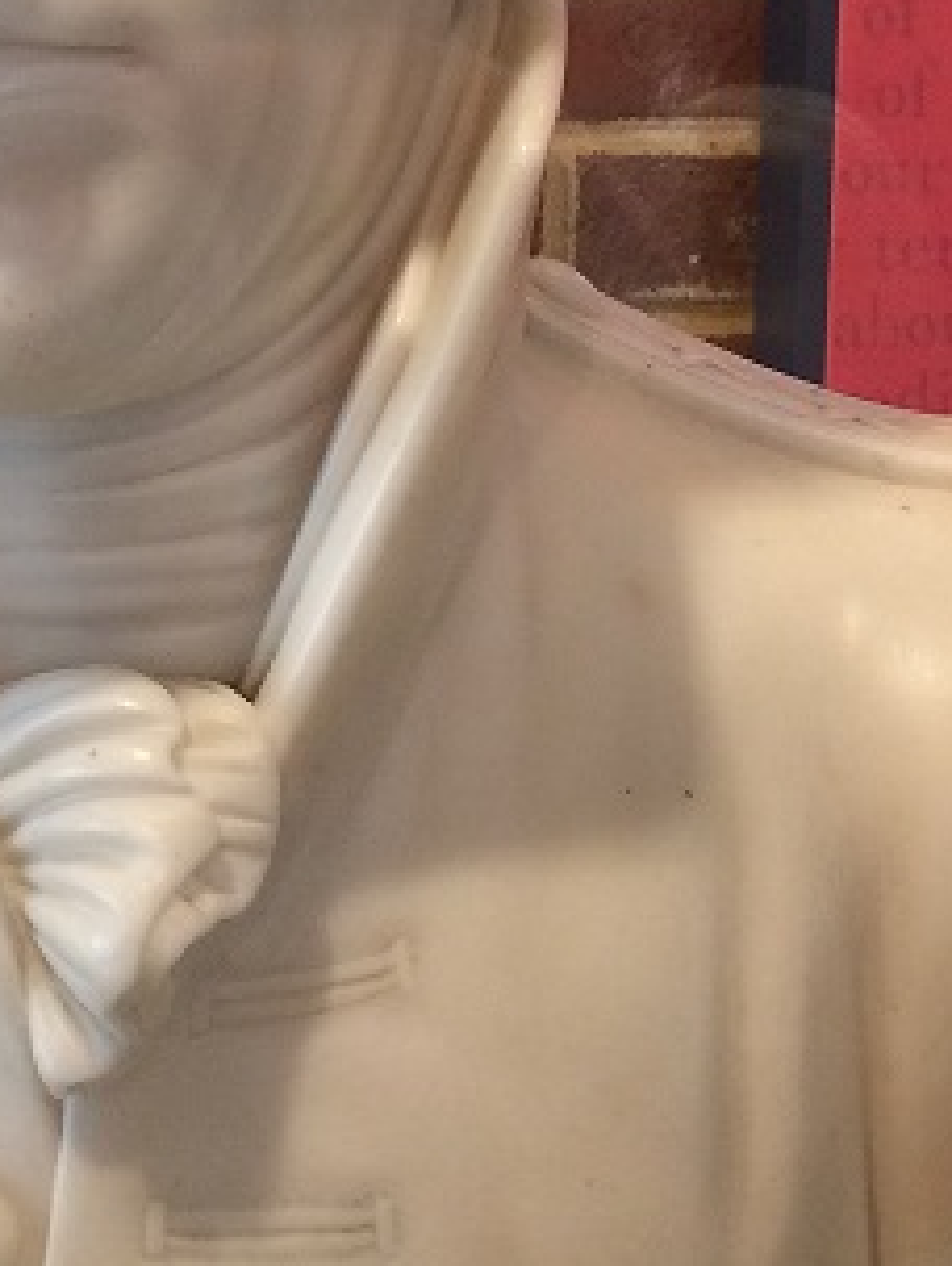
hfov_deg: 18.5
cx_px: 50
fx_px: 2854
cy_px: 180
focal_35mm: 78
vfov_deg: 24.4
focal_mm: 4.15
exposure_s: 1/30
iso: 100
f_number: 2.2
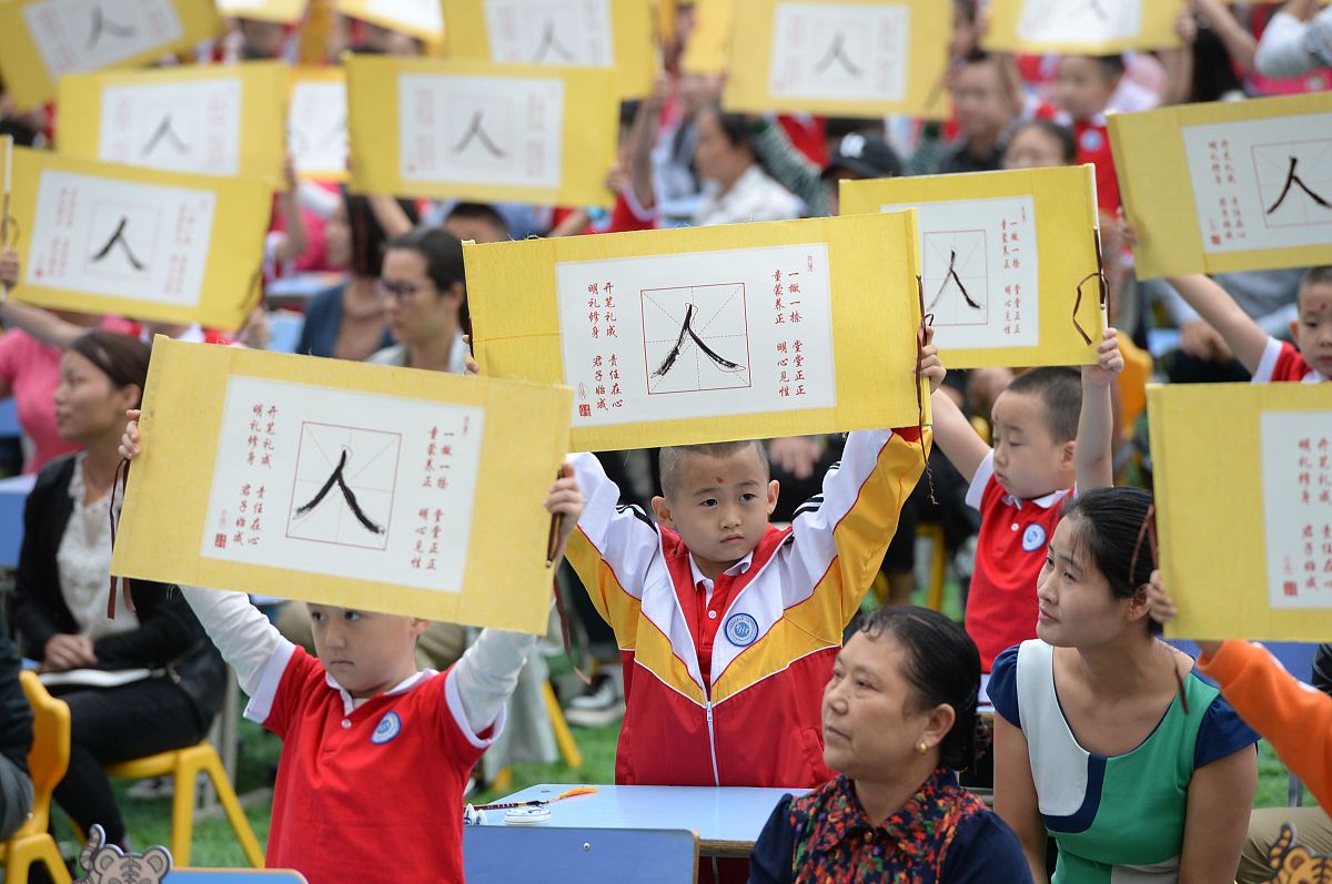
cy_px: 442
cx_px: 666
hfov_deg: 10.3
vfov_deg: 6.8
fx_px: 7391
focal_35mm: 200
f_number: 5
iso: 500
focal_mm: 200
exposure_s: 1/200
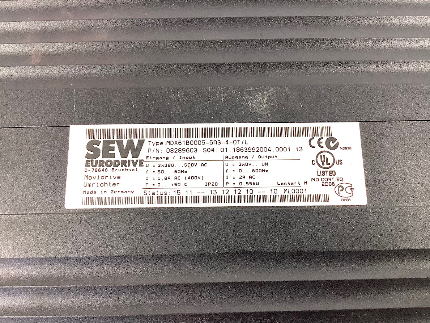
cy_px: 162
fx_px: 385
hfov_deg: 58.3
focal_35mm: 31
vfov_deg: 45.4
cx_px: 215
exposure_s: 1/50
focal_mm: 3.3
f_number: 2.4
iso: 80
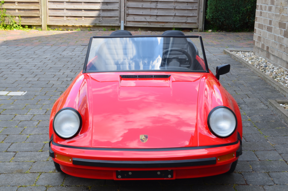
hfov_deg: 41.2
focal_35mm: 48
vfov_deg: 28.0
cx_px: 144
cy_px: 96
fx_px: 383
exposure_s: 1/60
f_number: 10
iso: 220
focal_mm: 32
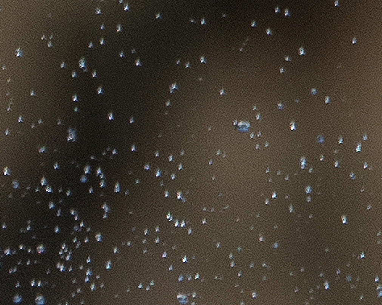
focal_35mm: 4643
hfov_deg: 0.4
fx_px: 52482
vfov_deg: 0.3
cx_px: 97
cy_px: 554
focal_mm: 600
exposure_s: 1/2500
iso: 220
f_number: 6.3
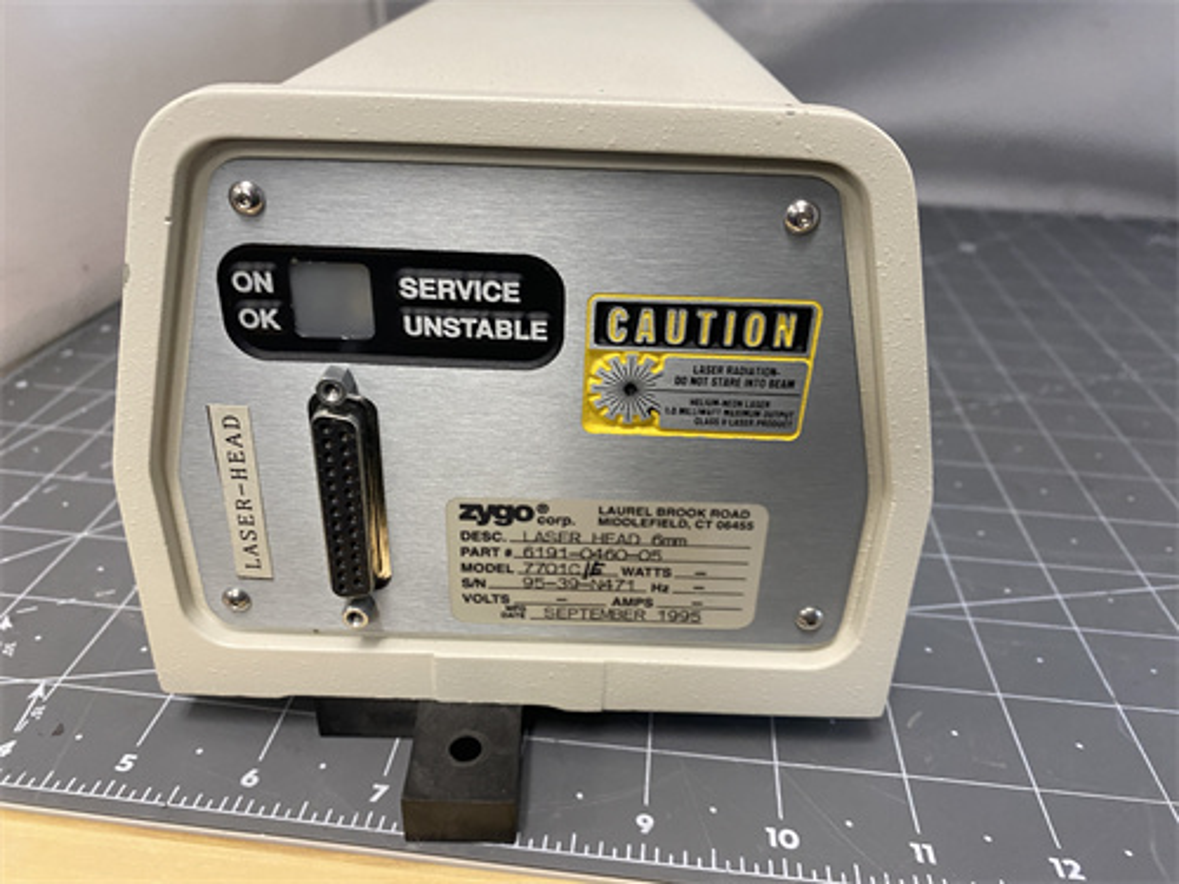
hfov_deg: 67.3
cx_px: 590
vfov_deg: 53.1
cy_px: 442
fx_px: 886
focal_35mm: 26
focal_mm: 4.25
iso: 250
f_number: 1.8
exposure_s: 1/60
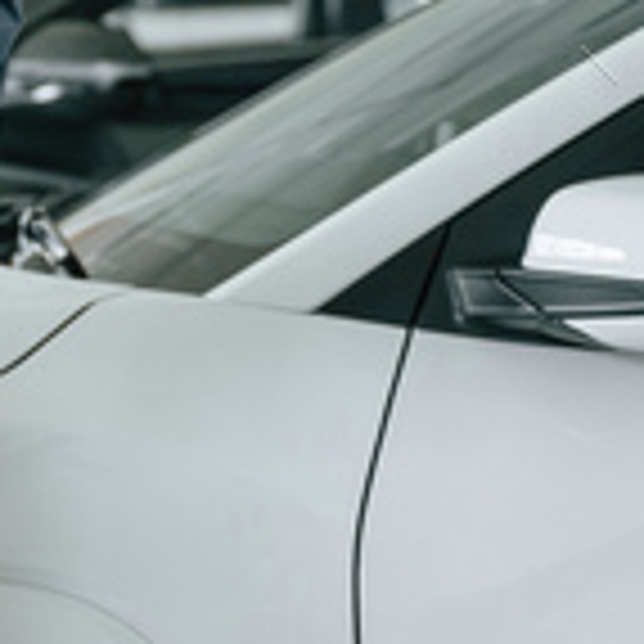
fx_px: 4567
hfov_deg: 7.8
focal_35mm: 217
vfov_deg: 8.0
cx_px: -459
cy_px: -88
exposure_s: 1/640
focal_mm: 62
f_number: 3.5
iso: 2000
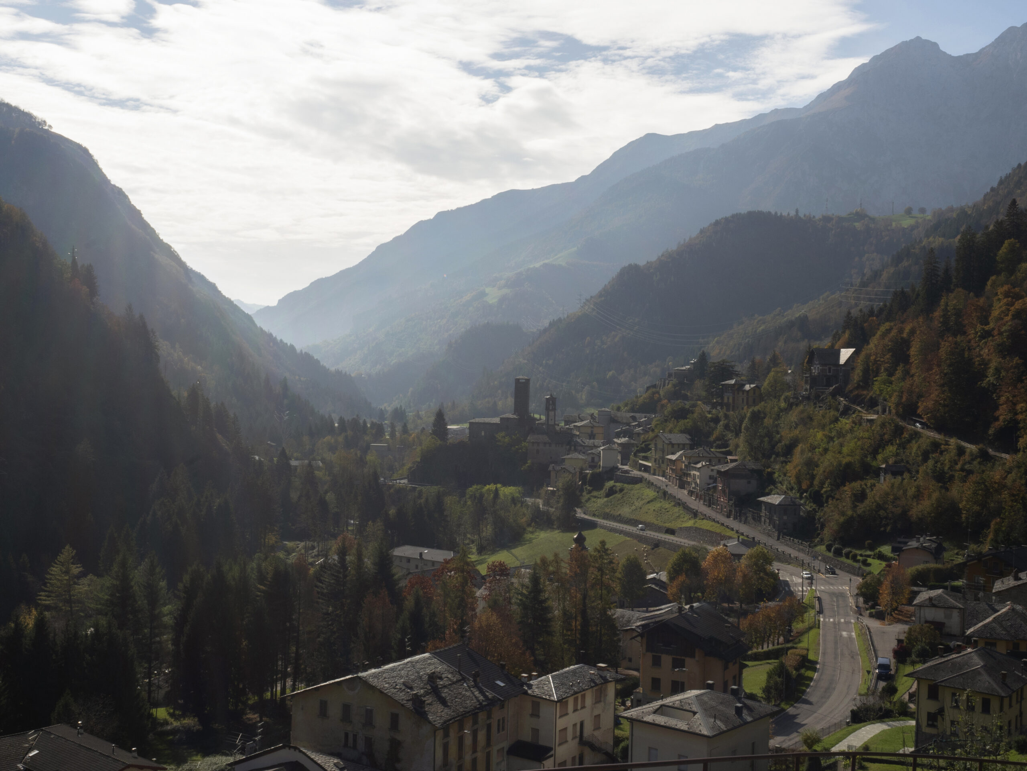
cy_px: 386
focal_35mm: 42
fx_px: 1246
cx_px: 514
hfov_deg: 44.8
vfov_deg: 34.3
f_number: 14
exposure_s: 1/160
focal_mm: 21
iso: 200
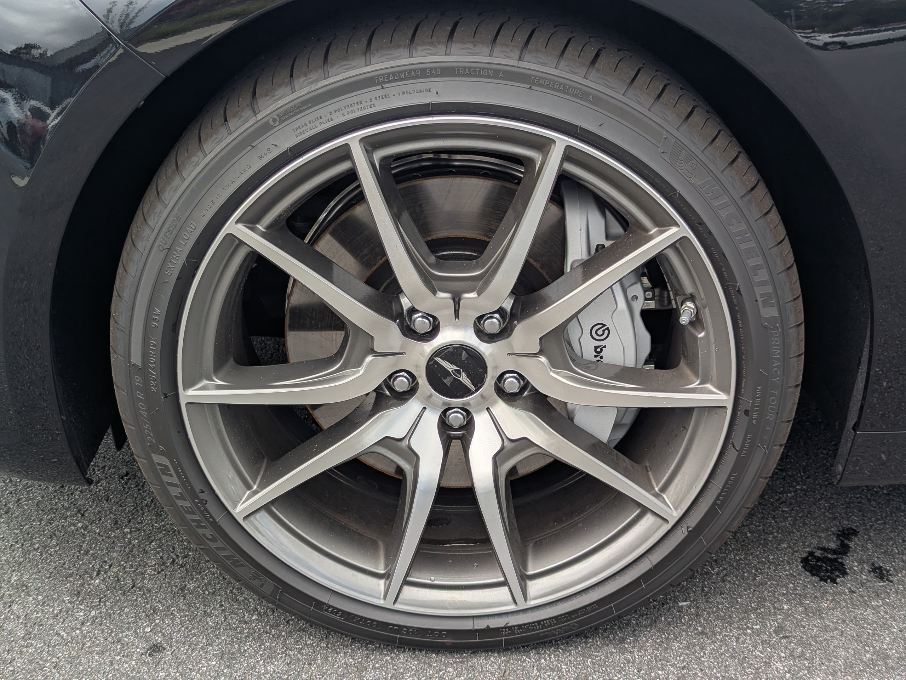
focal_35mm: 48
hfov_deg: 39.7
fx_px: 1256
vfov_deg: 30.3
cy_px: 340
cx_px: 453
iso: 52
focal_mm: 6.81
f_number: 1.85
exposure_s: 1/1898
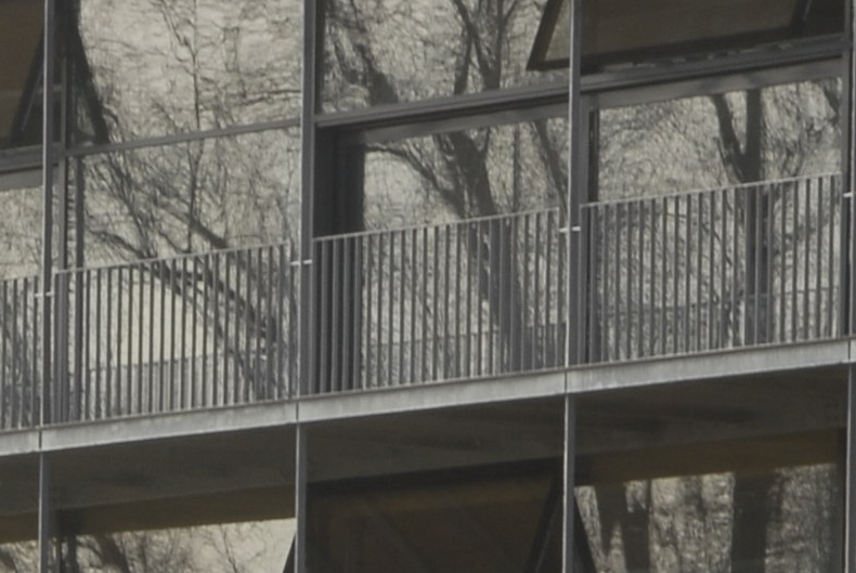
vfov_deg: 2.0
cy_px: 515
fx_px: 16629
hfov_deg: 2.9
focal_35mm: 698
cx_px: -241
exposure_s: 1/25
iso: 100
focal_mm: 95
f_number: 16
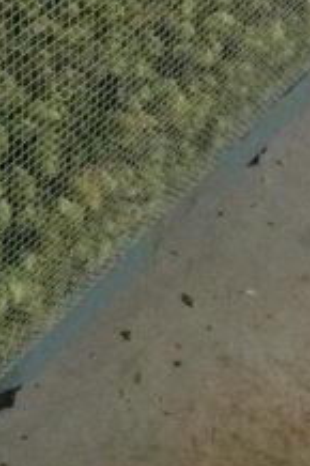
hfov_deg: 9.2
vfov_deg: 14.0
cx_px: -229
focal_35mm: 142
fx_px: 1837
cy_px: -103
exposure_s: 1/30
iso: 320
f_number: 2.2
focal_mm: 4.15
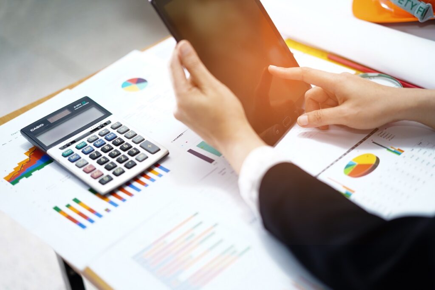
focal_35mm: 50
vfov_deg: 27.0
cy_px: 145
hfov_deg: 39.6
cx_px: 218
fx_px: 604
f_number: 1.4
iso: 500
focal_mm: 50
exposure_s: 1/60
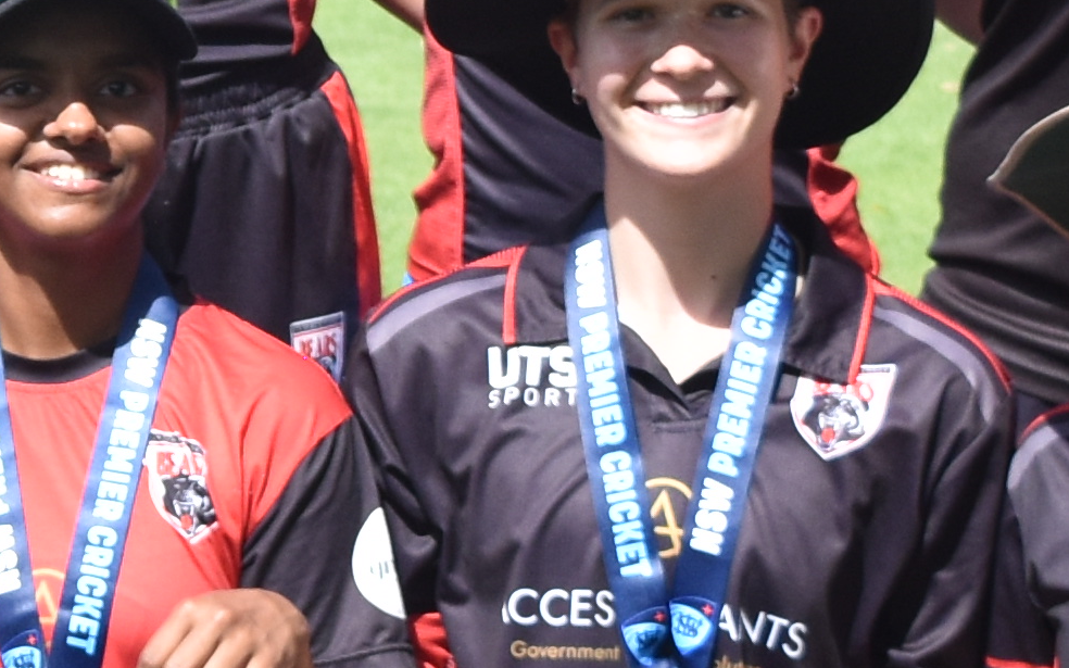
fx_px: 8423
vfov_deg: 4.5
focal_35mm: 289
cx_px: -386
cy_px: 298
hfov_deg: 7.2
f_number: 5.6
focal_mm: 31
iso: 400
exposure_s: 1/1250
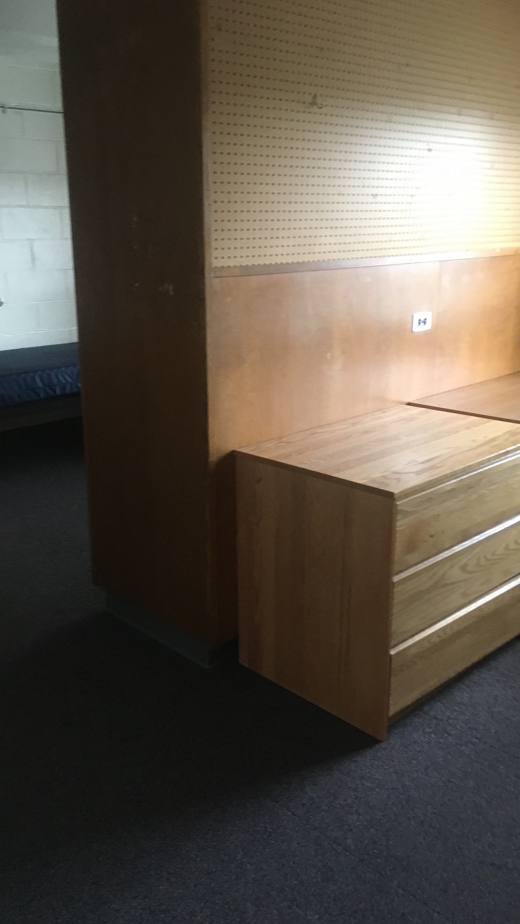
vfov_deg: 61.0
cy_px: 467
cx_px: 222
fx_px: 784
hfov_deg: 36.6
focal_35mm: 32
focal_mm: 4.15
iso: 160
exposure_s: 1/30
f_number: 2.2
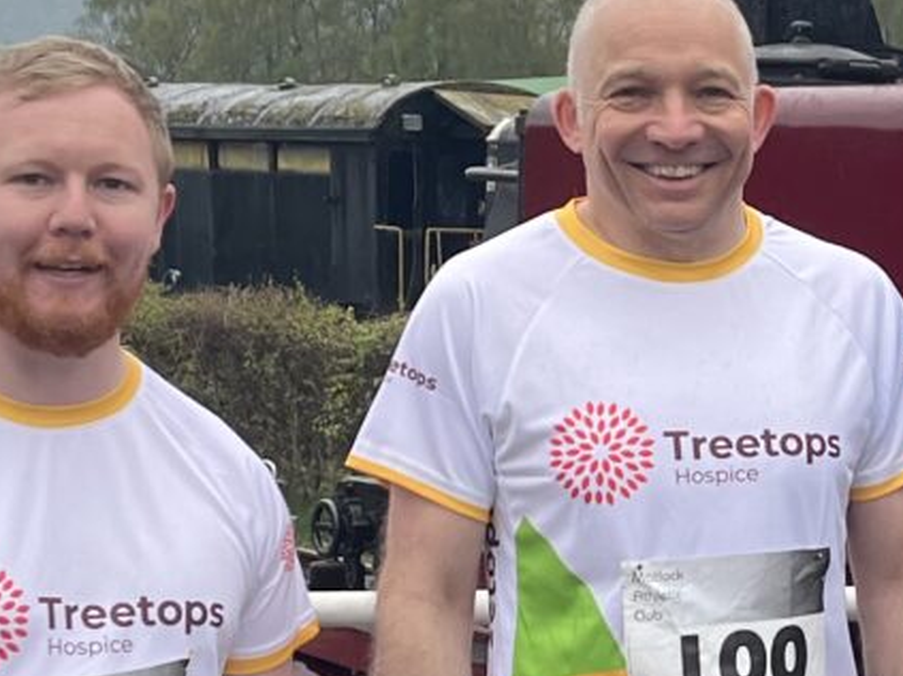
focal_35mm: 123
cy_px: 397
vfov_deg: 12.0
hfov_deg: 15.7
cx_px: 952
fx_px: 3208
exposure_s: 1/351
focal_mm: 5.1
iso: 50
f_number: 1.6
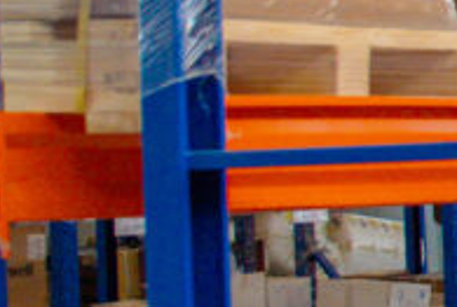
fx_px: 2901
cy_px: 89
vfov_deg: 6.1
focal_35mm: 228
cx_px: 1263
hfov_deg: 8.0
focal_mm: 29
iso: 1600
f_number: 2.8
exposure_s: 1/320
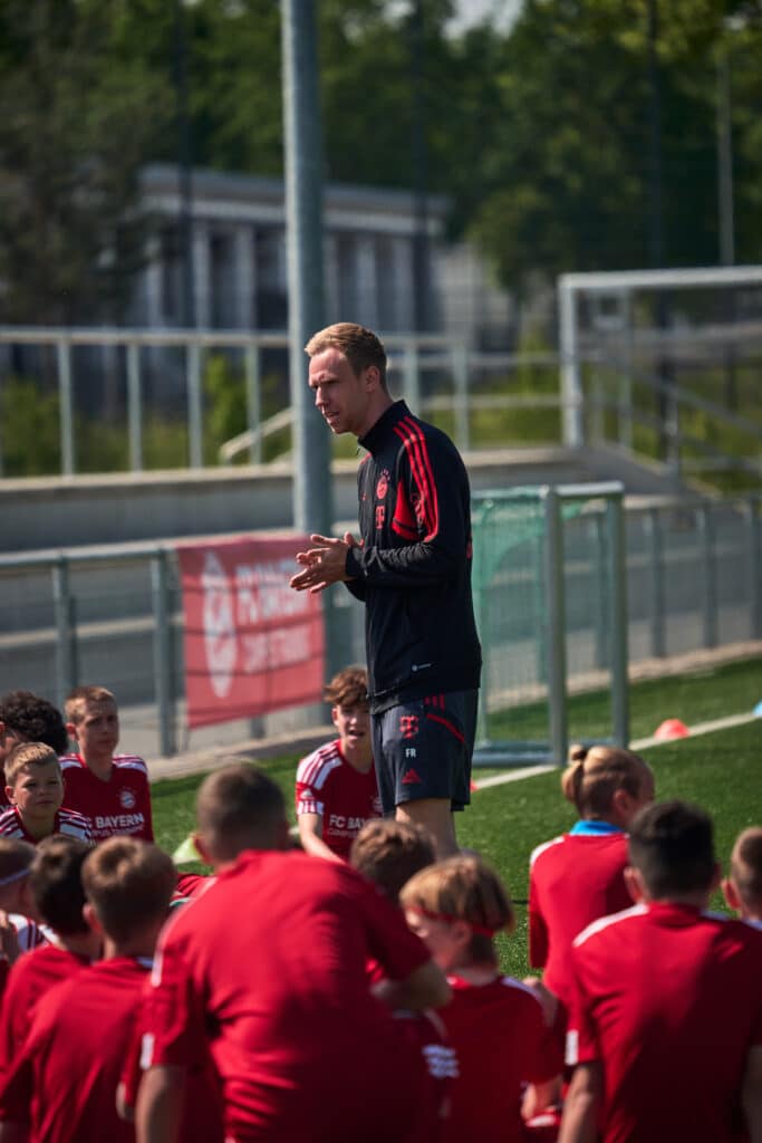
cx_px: 381
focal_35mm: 333
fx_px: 10568
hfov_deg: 4.1
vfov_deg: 6.2
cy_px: 572
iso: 200
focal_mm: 333
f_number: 5.6
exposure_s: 1/1250
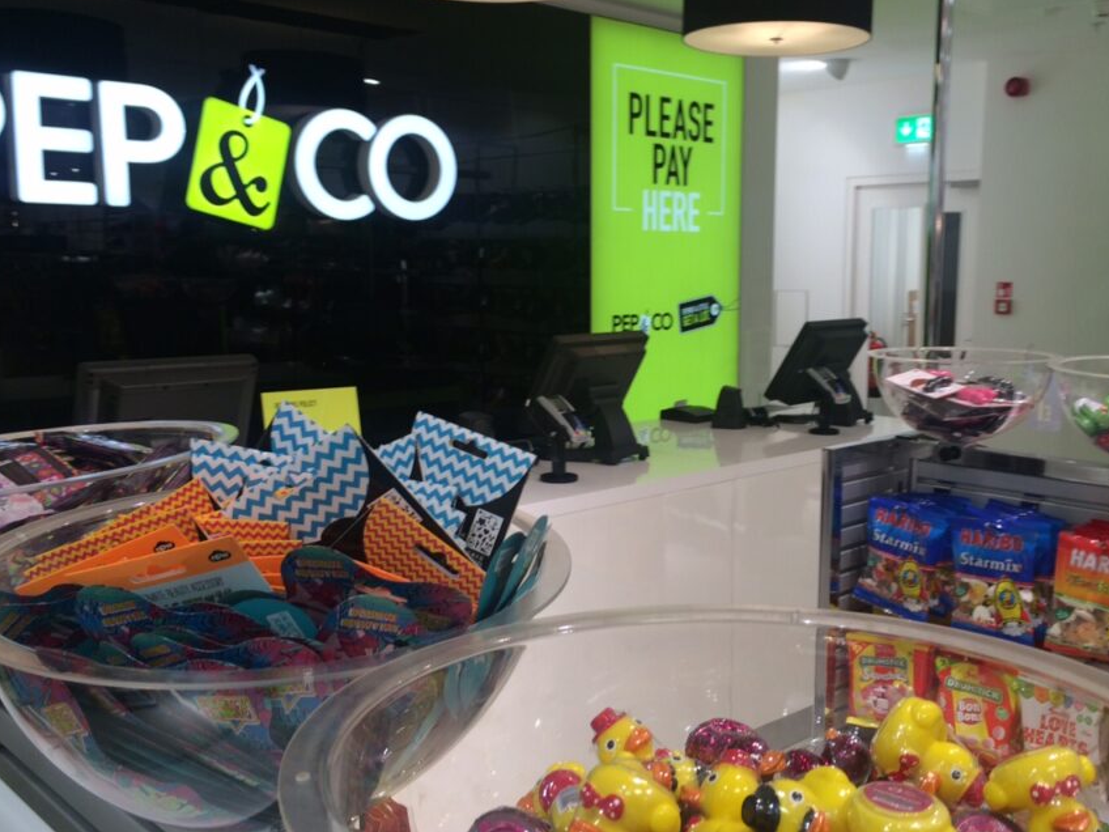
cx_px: 595
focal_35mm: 35
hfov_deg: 52.6
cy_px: 415
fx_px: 1121
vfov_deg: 40.7
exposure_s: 1/50
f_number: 2.2
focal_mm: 4.15
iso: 40
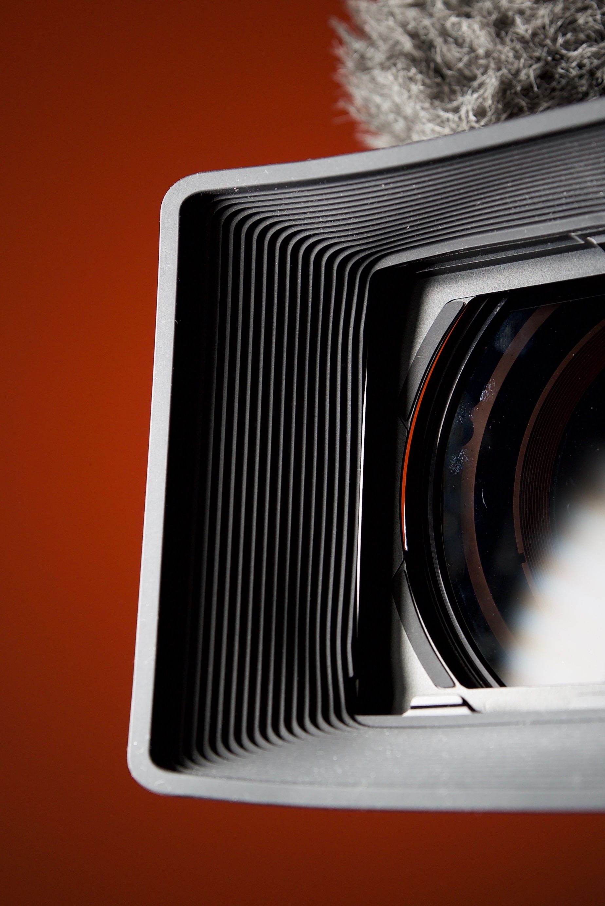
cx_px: 302
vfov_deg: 27.0
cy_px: 453
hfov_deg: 18.2
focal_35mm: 75
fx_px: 1889
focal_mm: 50
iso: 320
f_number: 4
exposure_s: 1/80
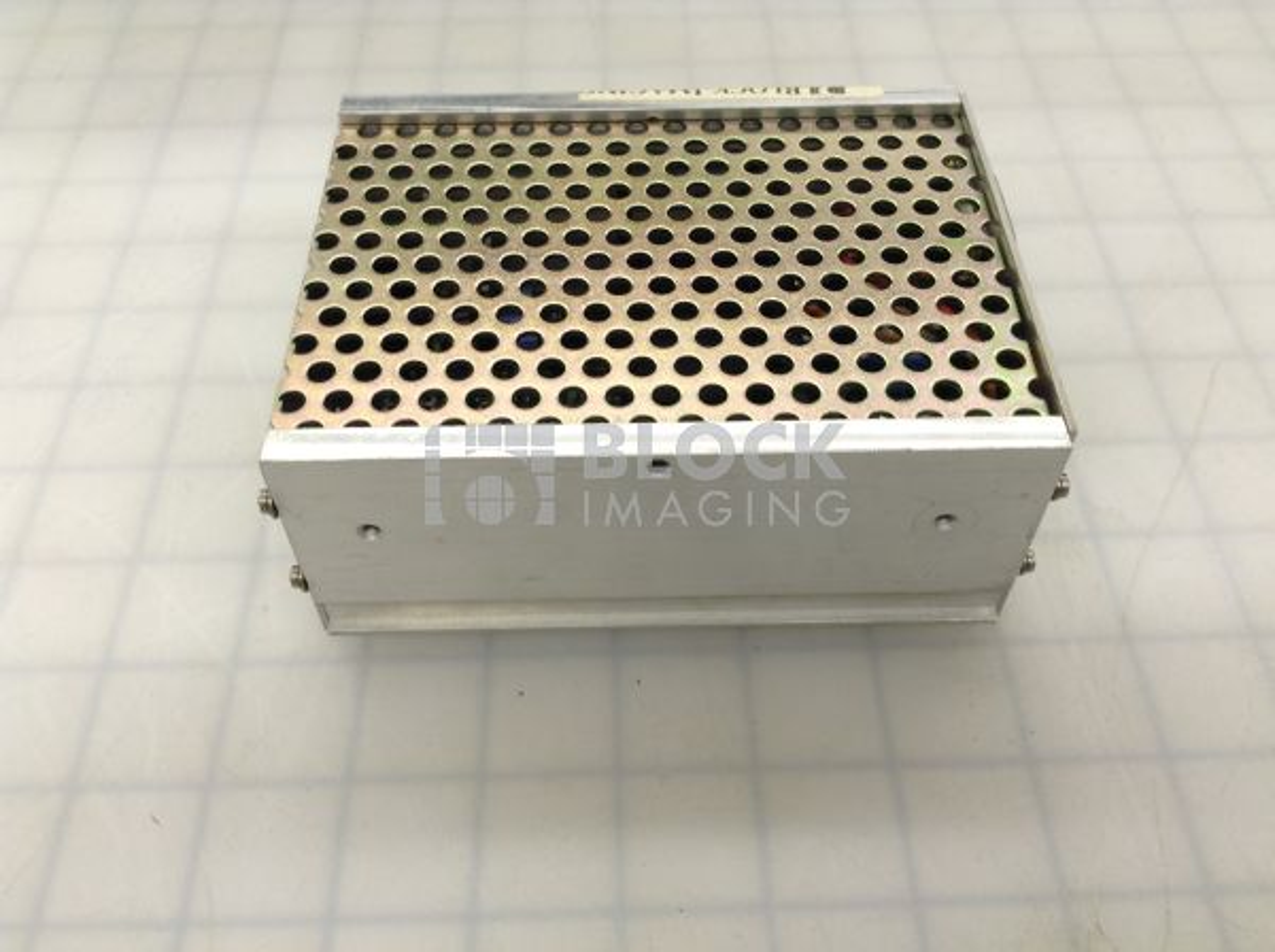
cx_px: 638
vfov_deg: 42.8
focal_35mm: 33
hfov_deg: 55.4
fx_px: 1214
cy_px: 476
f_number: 2.4
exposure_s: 1/30
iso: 32
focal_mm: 3.3
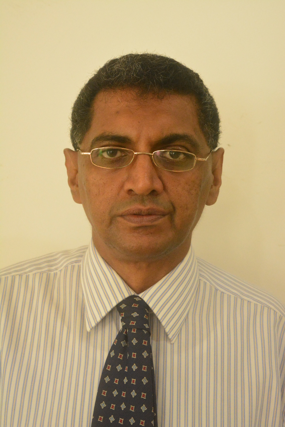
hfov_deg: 18.9
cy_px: 214
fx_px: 855
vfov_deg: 28.1
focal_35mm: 72
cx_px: 142
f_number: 6.3
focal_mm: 48
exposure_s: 1/125
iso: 5000
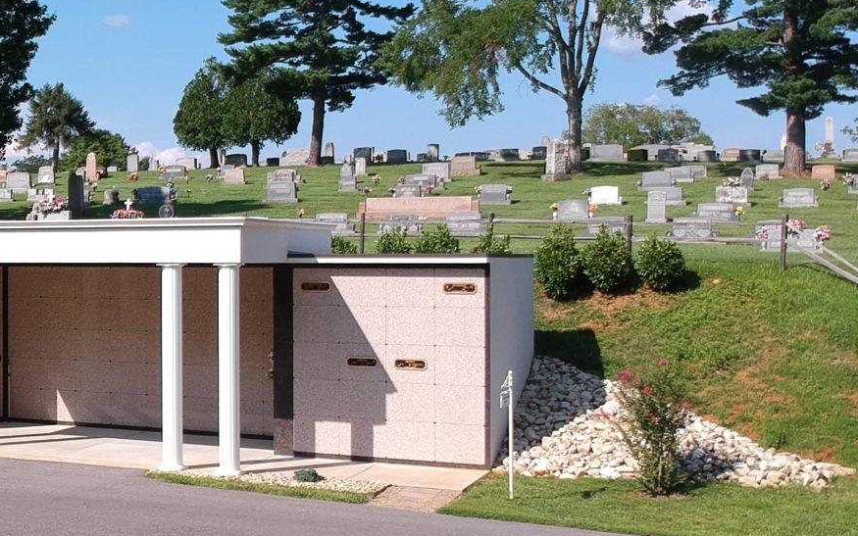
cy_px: 256
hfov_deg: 29.5
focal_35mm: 62
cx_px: -105
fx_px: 1450
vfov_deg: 21.0
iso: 100
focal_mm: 4.49
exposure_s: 1/1000
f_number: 2.6
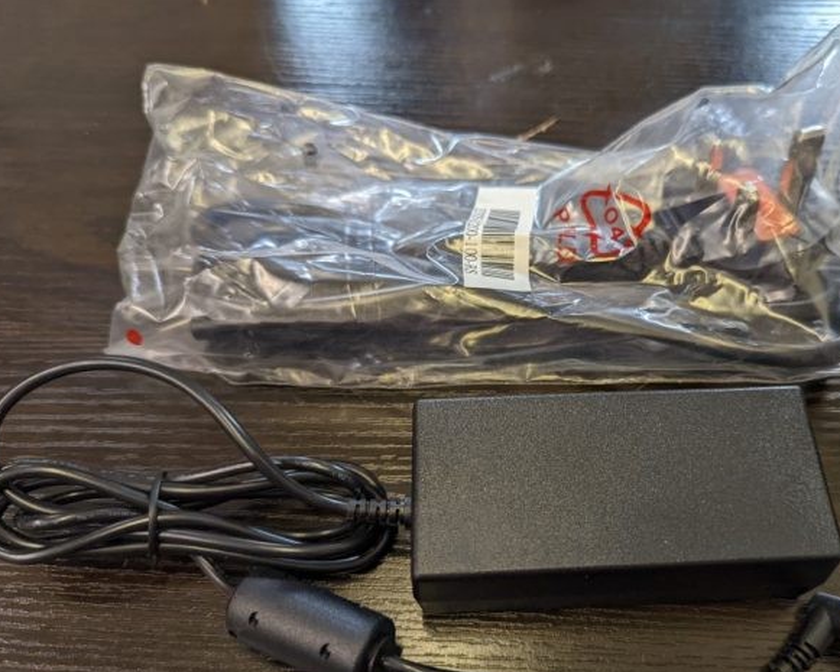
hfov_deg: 56.6
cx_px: 515
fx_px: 771
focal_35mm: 31
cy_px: 367
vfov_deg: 47.1
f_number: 1.85
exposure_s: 1/100
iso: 61
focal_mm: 6.81
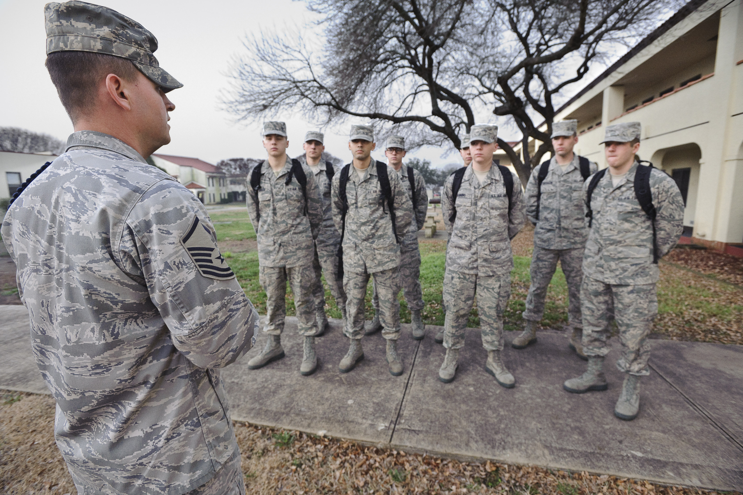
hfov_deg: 93.3
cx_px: 372
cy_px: 248
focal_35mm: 17
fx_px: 351
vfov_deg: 70.4
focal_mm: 17
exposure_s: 1/80
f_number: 5
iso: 4000
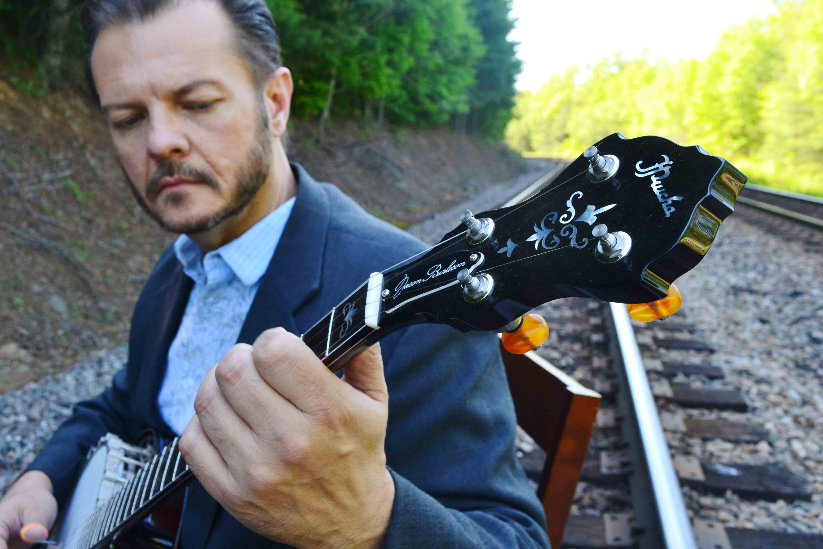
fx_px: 754
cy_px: 274
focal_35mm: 33
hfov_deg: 57.2
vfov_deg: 40.0
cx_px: 412
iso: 400
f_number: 9
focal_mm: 22
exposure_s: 1/80
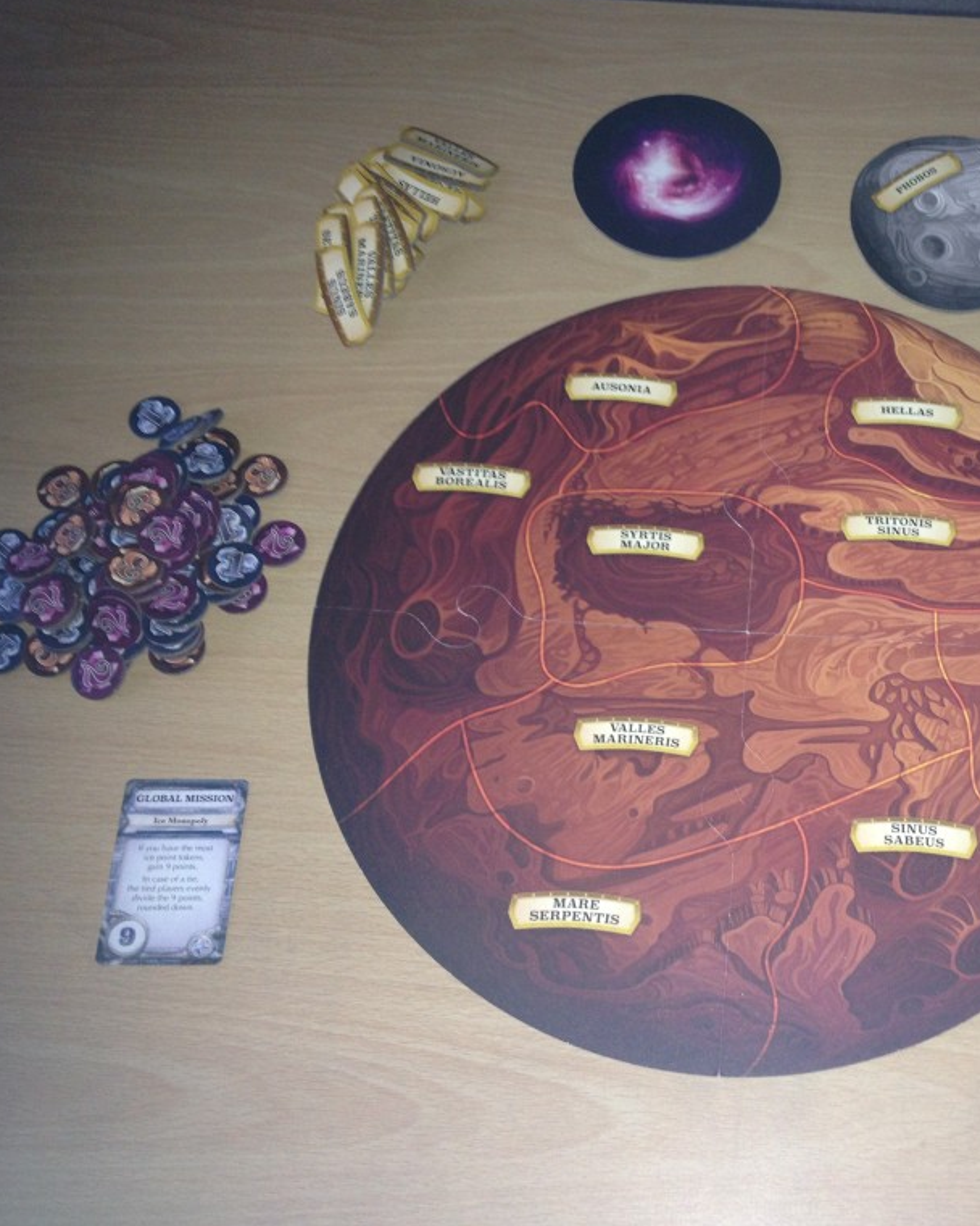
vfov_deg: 40.3
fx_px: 1668
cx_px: 793
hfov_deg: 31.8
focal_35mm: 46
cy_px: 608
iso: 64
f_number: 2.4
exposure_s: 1/20
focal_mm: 4.28
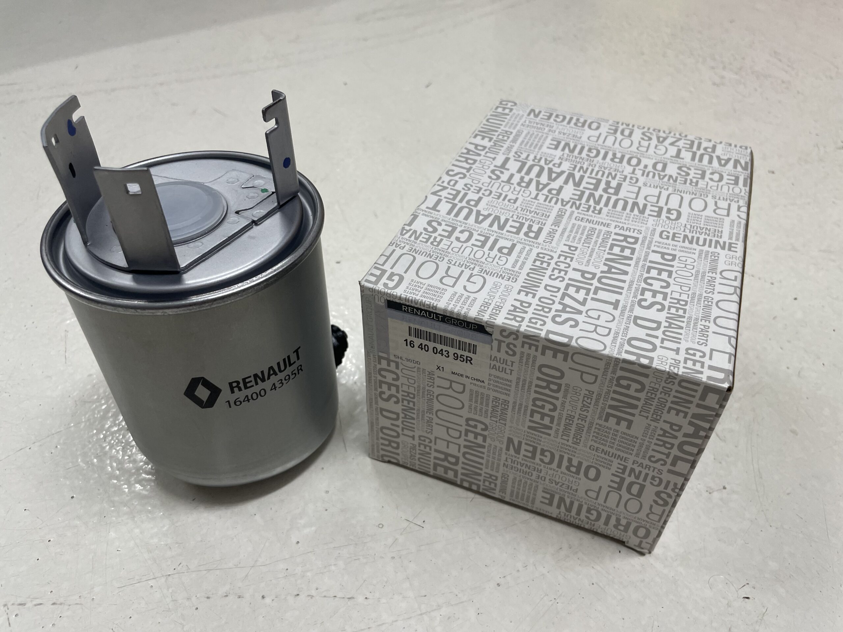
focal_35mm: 26
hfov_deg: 67.3
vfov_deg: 53.1
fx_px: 633
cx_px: 422
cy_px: 316
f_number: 1.6
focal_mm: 4.2
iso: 125
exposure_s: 1/100
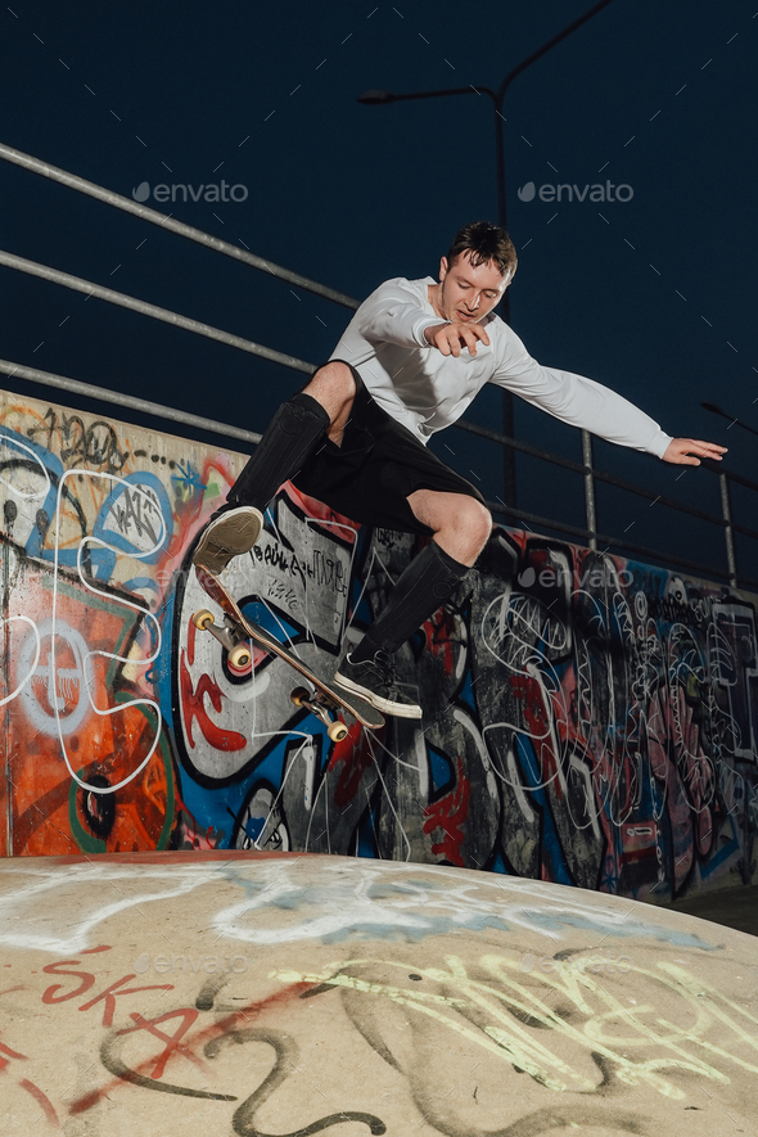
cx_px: 379
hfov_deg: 46.4
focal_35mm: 28
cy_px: 568
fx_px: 884
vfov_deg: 65.5
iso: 400
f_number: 7.1
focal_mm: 28
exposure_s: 1/160
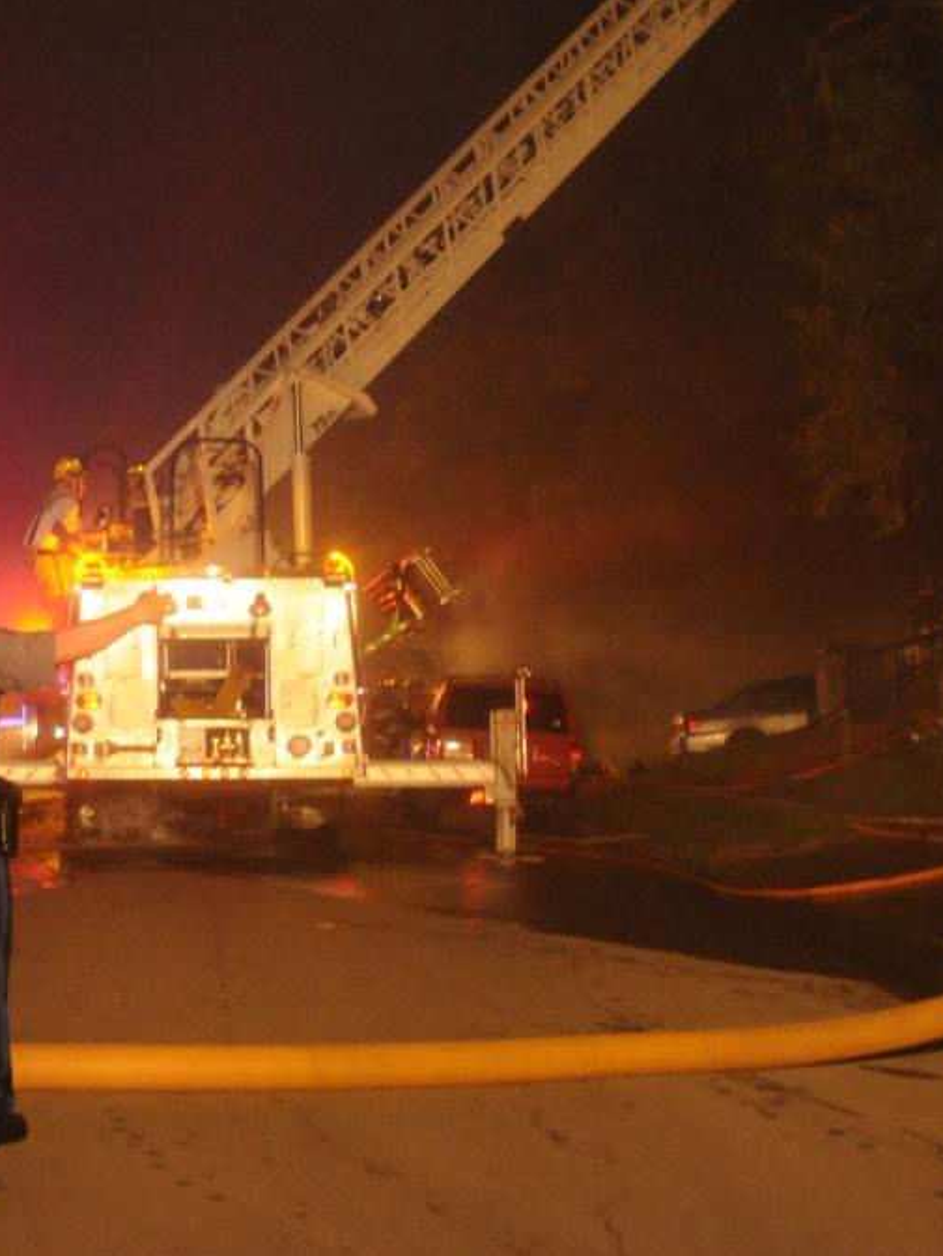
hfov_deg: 19.0
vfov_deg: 25.4
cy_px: 627
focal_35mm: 77
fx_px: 2786
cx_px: 157
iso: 2500
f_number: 4
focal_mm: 35
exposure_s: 1/50
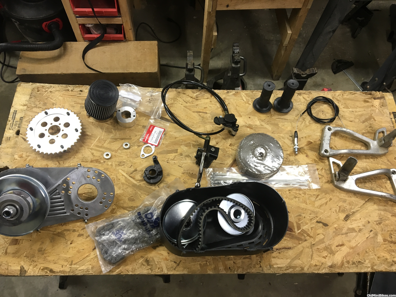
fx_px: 332
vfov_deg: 48.2
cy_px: 148
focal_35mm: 29
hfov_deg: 61.7
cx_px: 198
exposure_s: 1/30
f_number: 2.2
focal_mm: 4.15
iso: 80
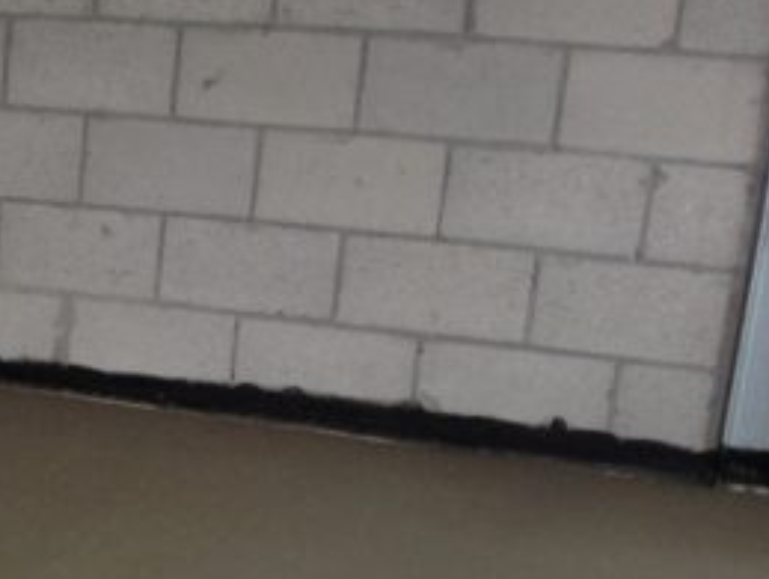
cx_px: -275
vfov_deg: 13.5
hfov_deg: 17.1
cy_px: 678
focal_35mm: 107
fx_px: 2380
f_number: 2.4
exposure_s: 1/40
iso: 64
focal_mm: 4.28
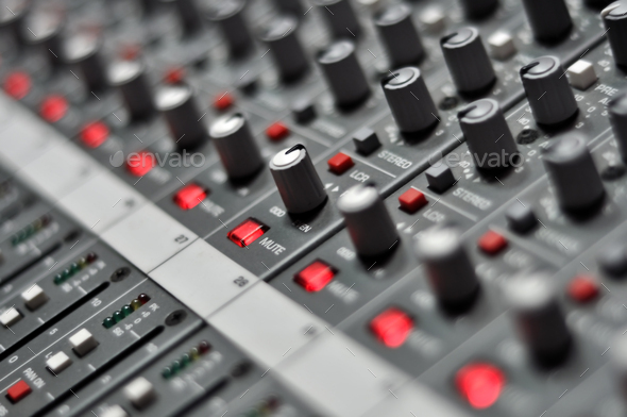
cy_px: 208
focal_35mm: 75
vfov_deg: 18.1
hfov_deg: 27.0
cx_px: 314
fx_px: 1305
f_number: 2.5
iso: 200
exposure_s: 1/15
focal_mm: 50
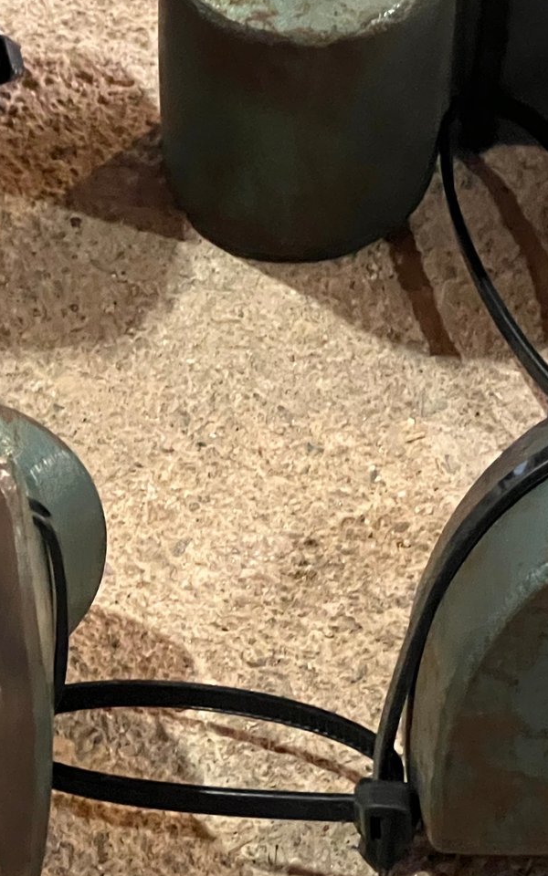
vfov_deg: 12.3
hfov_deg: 7.7
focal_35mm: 170
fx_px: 4062
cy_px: 313
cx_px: 208
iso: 1000
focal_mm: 9
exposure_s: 1/40
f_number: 2.8
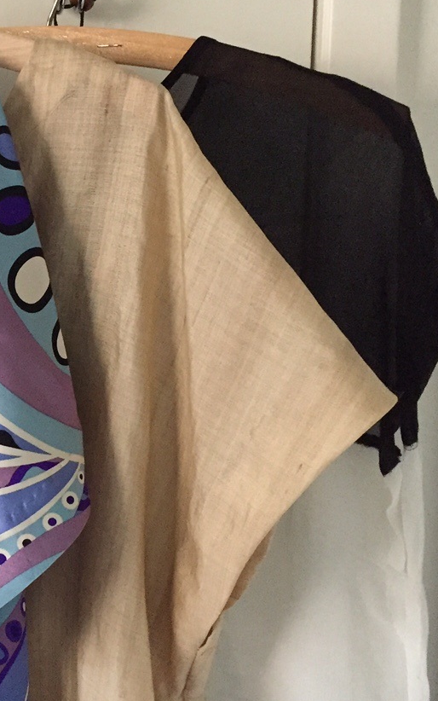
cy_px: 352
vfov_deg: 33.5
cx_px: -157
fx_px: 1165
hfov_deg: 19.4
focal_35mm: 61
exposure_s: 1/30
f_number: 2.2
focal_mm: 4.15
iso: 250
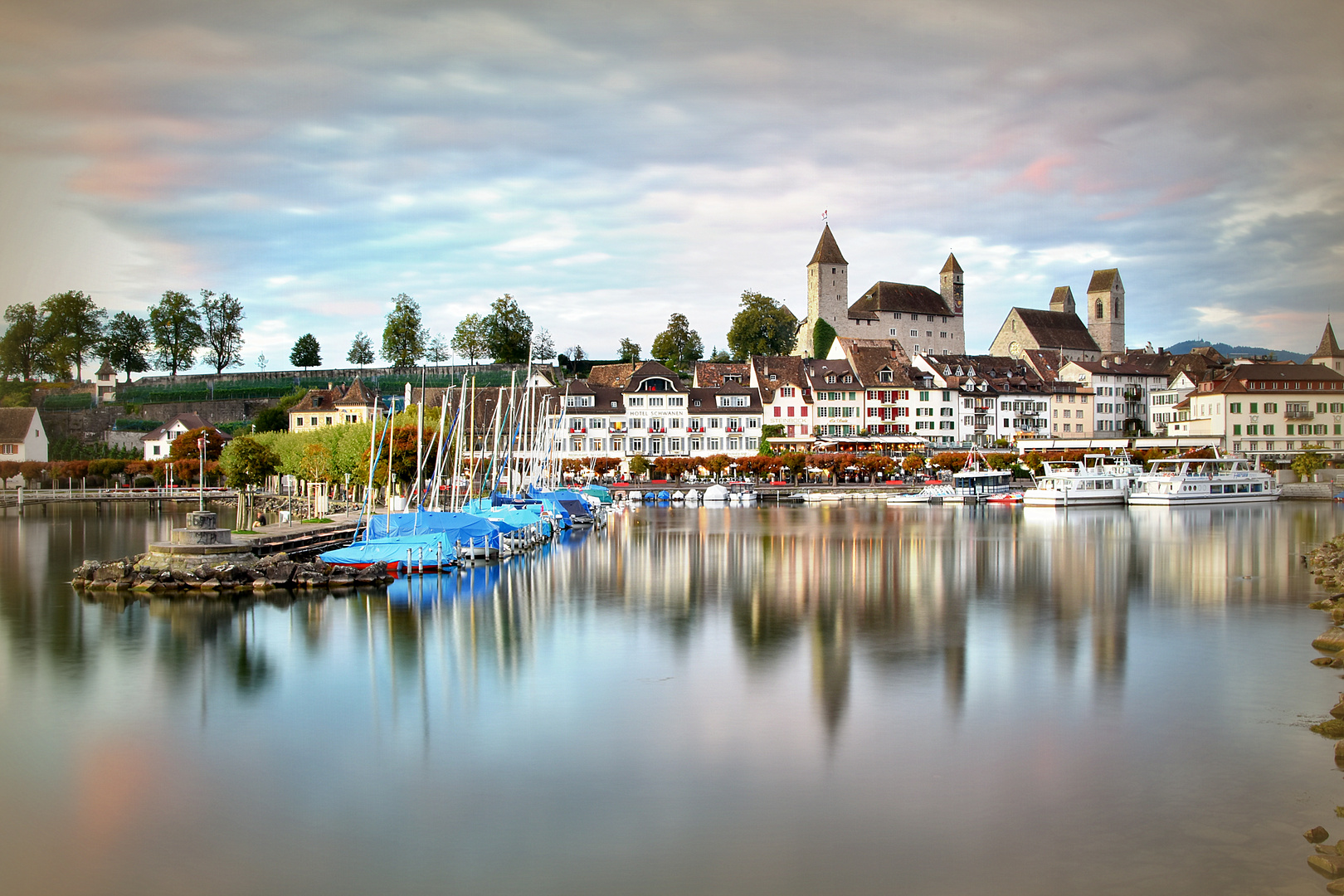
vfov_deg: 34.2
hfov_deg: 49.6
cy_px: 448
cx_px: 672
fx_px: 1456
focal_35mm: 39
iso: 100
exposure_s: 20
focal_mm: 26
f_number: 25
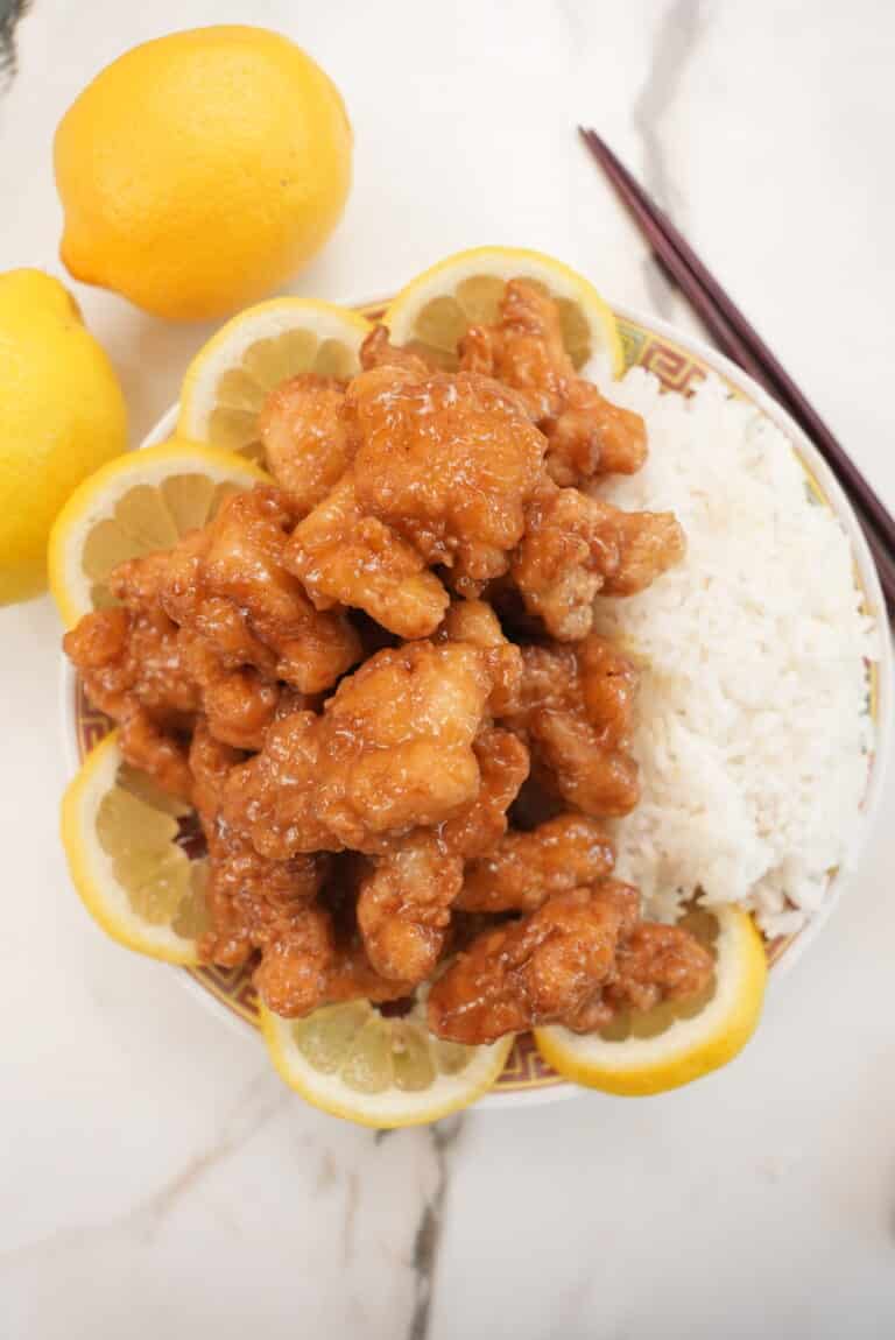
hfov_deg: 53.2
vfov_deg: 73.7
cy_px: 670
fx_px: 894
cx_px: 448
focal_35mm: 24
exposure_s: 1/125
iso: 1250
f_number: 5
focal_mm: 24
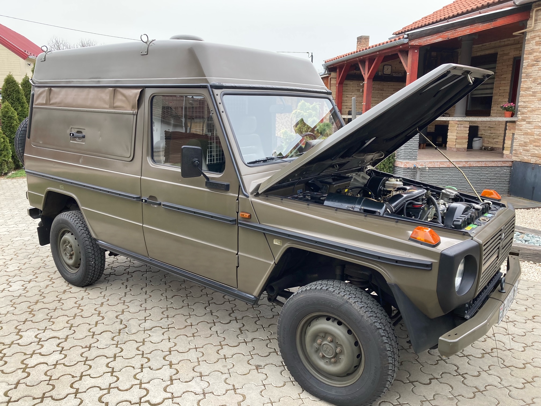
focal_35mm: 28
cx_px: 270
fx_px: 438
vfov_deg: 49.7
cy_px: 203
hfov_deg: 63.4
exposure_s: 1/298
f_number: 1.8
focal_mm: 3.99
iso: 20
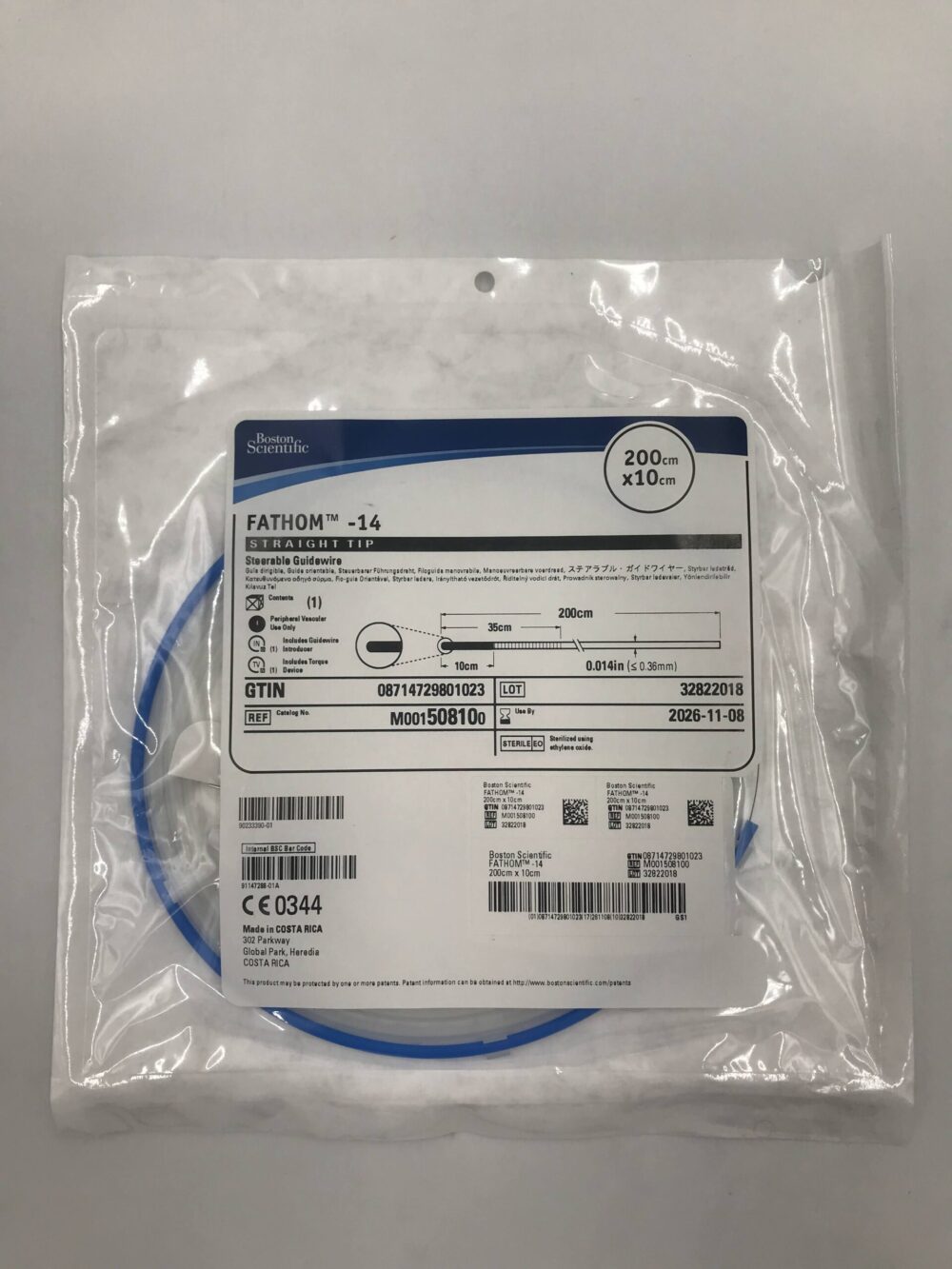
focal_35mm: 28
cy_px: 634
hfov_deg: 49.8
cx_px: 476
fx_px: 1027
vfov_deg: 63.4
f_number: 1.8
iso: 20
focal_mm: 3.99
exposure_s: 1/311
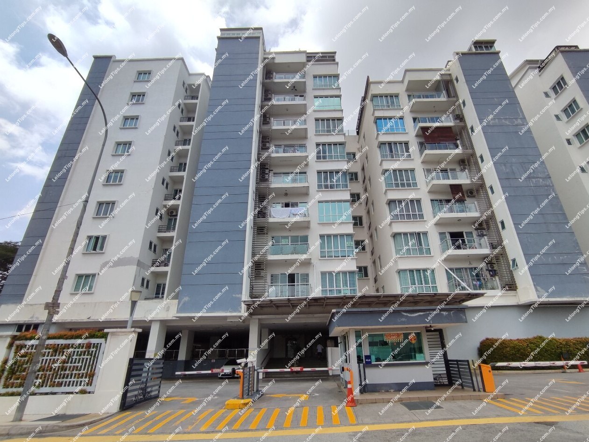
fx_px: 272
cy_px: 221
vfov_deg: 78.1
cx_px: 294
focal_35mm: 16
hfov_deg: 94.5
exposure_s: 1/1968
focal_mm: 1.65
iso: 50
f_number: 2.2
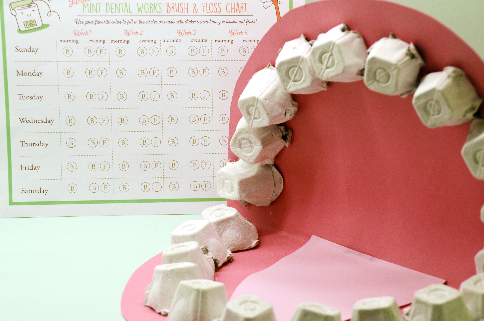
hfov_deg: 18.5
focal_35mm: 111
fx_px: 1489
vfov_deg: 12.3
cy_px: 175
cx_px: 267
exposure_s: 1/125
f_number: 5.6
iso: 320
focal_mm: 62
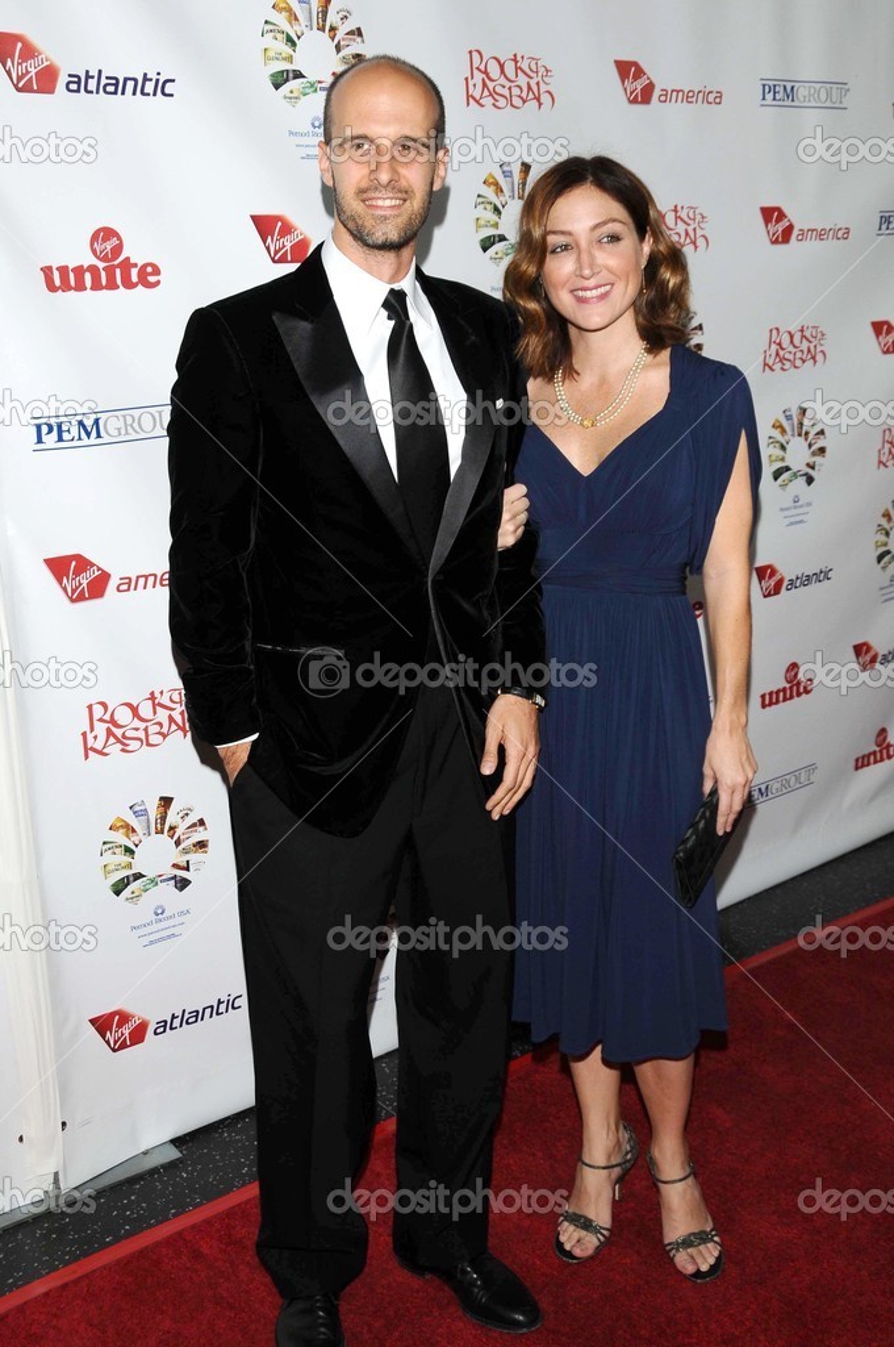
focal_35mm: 39
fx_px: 1457
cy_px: 674
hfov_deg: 34.1
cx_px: 447
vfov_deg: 49.6
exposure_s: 1/125
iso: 320
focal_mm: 26
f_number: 7.1
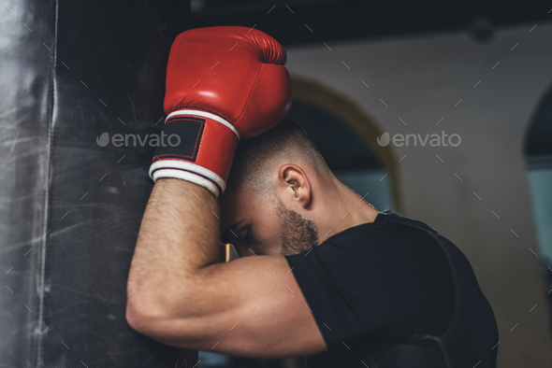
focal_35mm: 35
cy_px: 184
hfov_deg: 54.4
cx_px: 276
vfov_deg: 37.9
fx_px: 537
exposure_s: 1/200
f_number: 2
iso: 800
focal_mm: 35
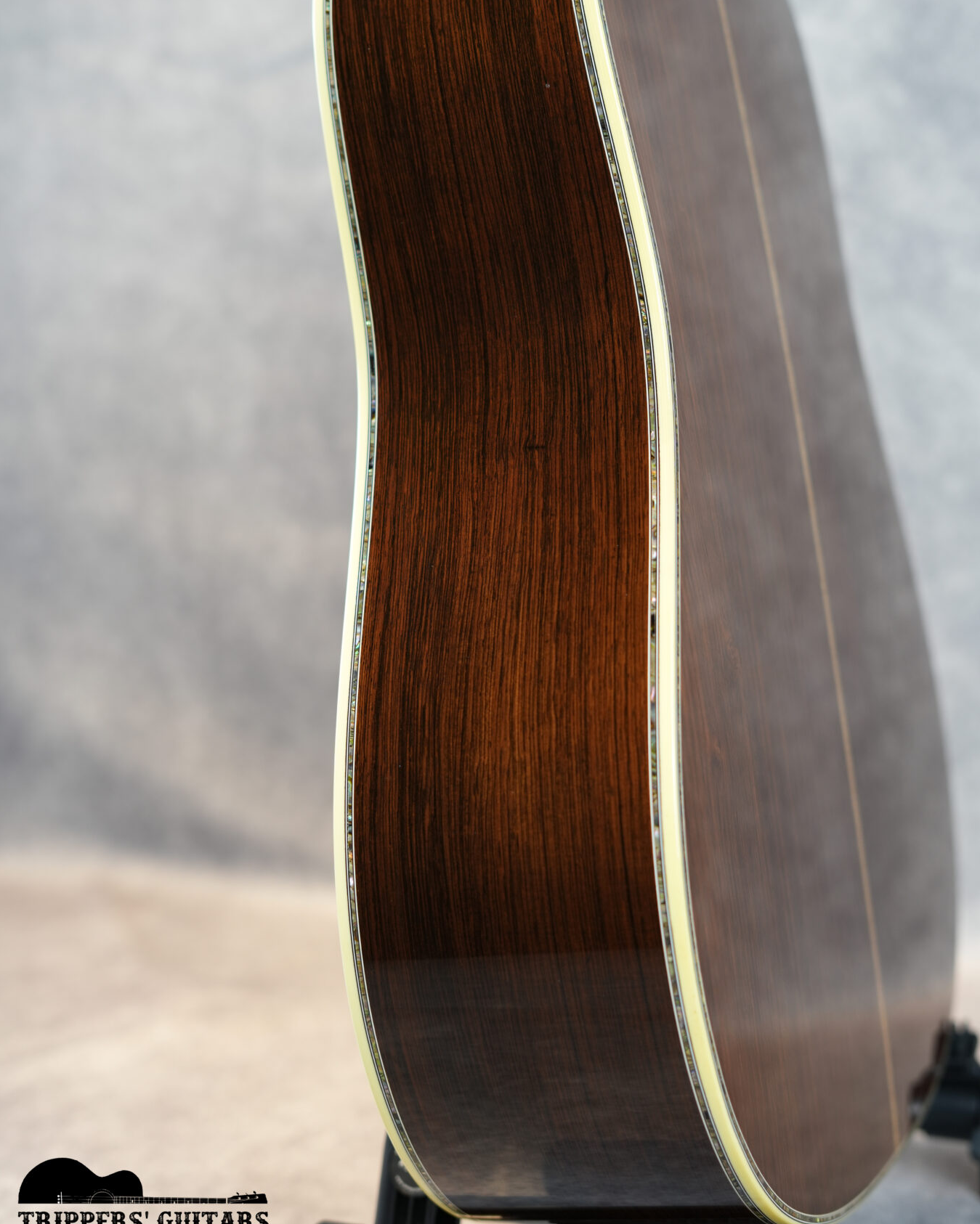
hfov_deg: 26.7
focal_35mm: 57
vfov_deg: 32.9
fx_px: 2066
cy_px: 510
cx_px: 494
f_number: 3.2
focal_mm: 50
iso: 320
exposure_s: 1/30
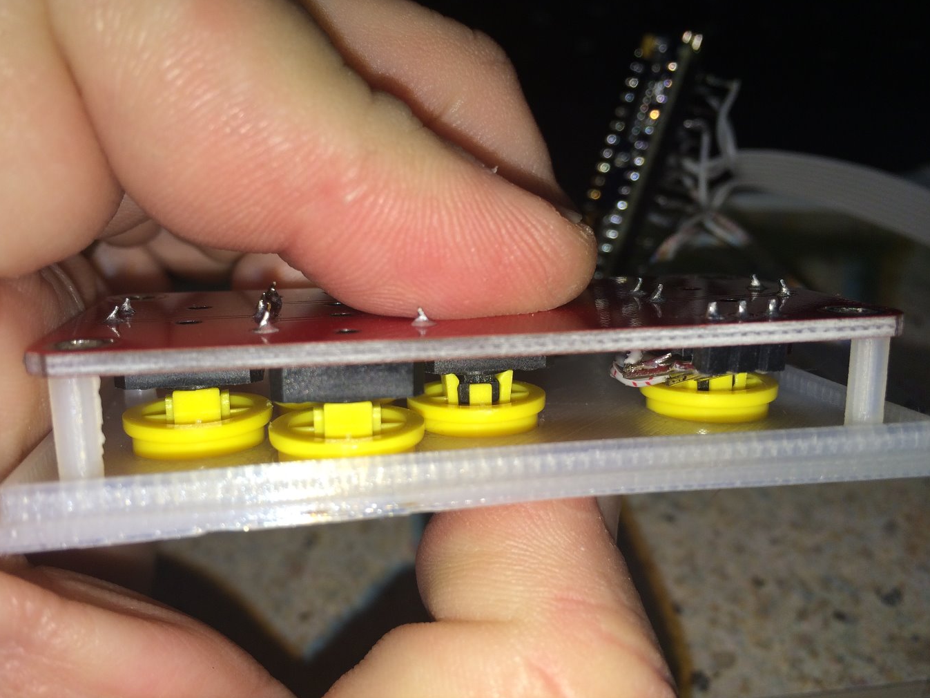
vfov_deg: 45.4
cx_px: 440
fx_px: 833
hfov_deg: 58.3
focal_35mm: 31
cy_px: 332
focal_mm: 4.15
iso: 32
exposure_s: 1/570
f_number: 2.2
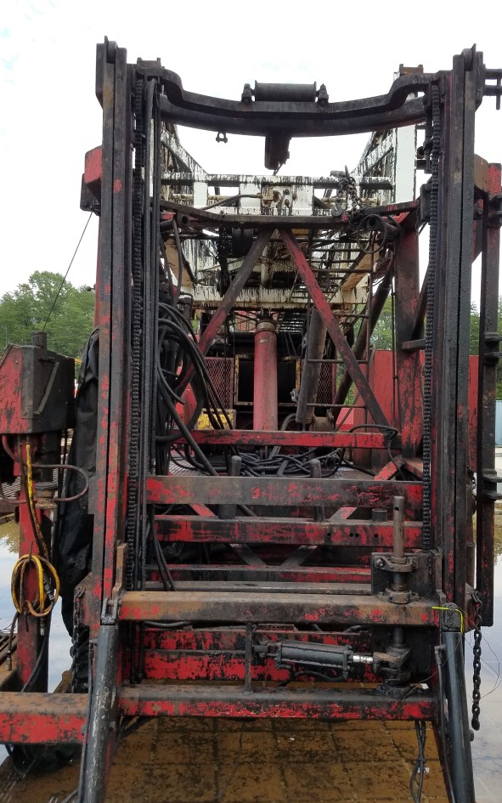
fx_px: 613
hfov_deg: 44.5
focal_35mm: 28
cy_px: 406
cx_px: 285
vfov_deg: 66.5
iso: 50
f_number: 1.7
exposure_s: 1/524
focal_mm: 4.2
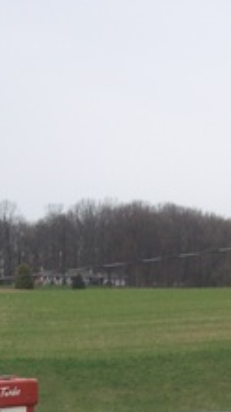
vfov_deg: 16.9
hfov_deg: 9.9
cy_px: 475
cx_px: 147
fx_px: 1331
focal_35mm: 122
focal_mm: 6.5
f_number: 8
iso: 80
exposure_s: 1/100
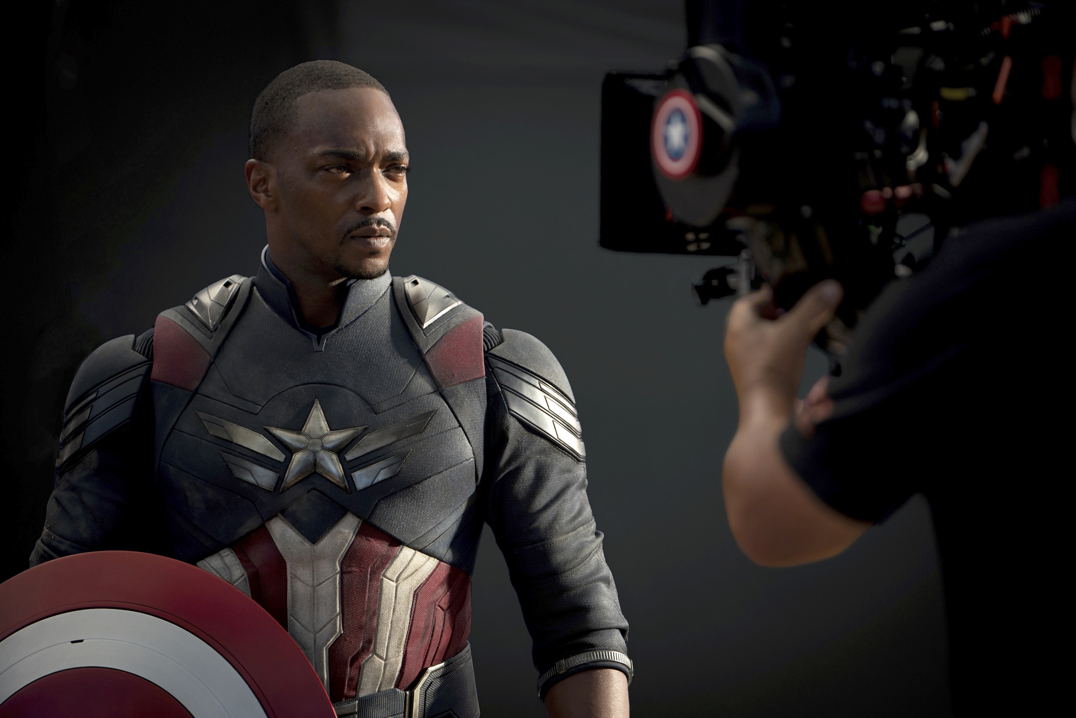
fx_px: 5170
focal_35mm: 173
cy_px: 359
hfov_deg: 11.9
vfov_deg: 7.9
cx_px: 538
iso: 320
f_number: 3.2
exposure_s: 1/2000
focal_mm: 173
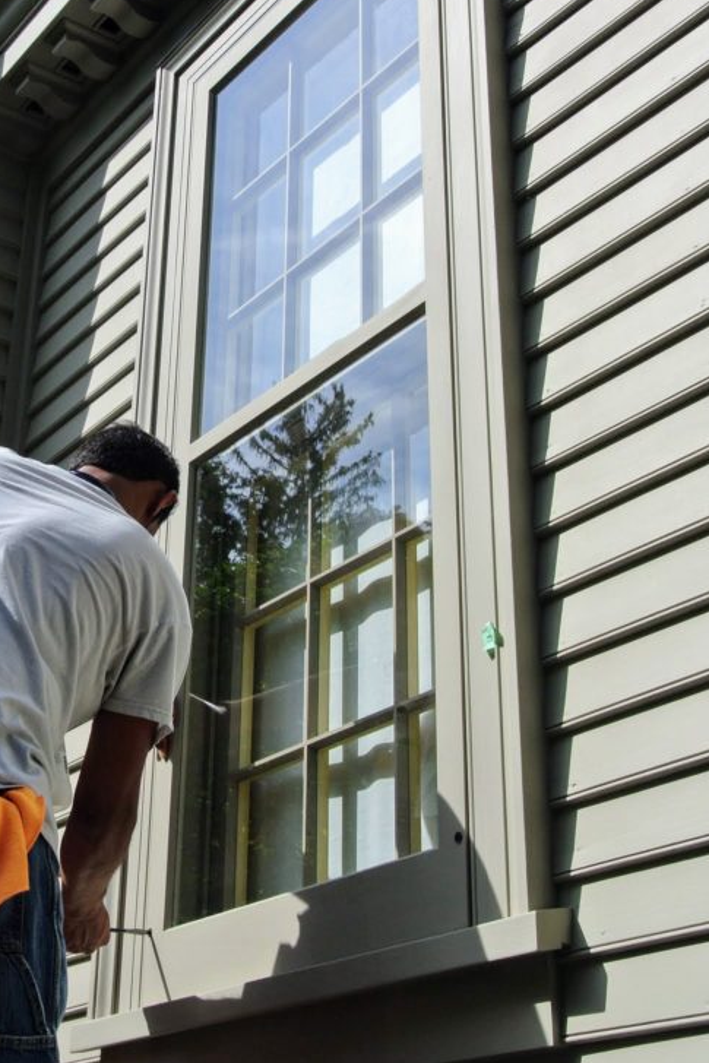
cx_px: 310
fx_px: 1624
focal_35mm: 55
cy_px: 423
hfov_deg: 24.6
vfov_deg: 36.1
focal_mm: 14.5
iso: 100
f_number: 4.5
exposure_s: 1/640
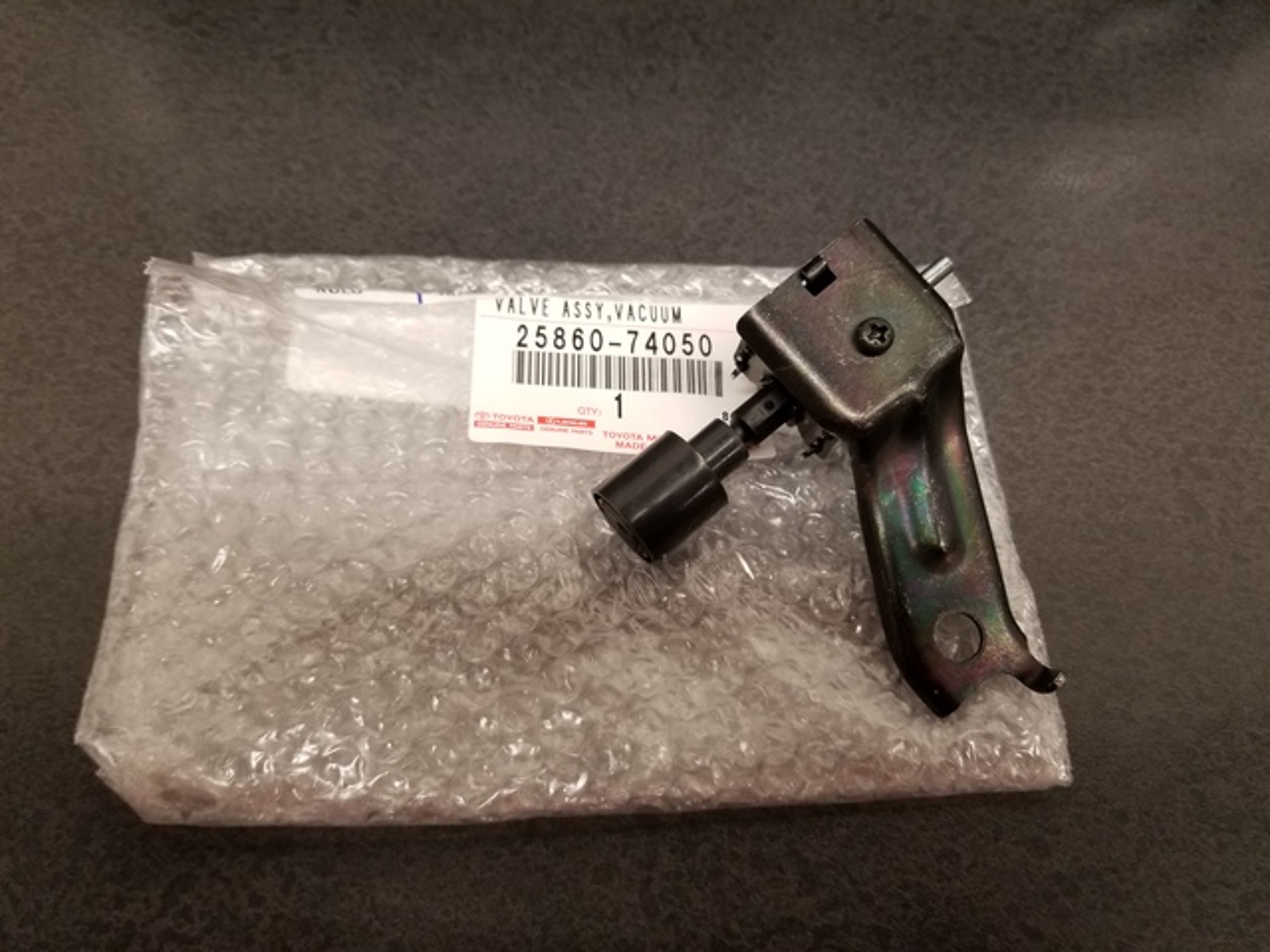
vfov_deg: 53.1
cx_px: 635
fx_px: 954
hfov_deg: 67.3
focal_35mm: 26
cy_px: 476
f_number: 1.7
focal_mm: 4.3
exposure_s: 1/40
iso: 160
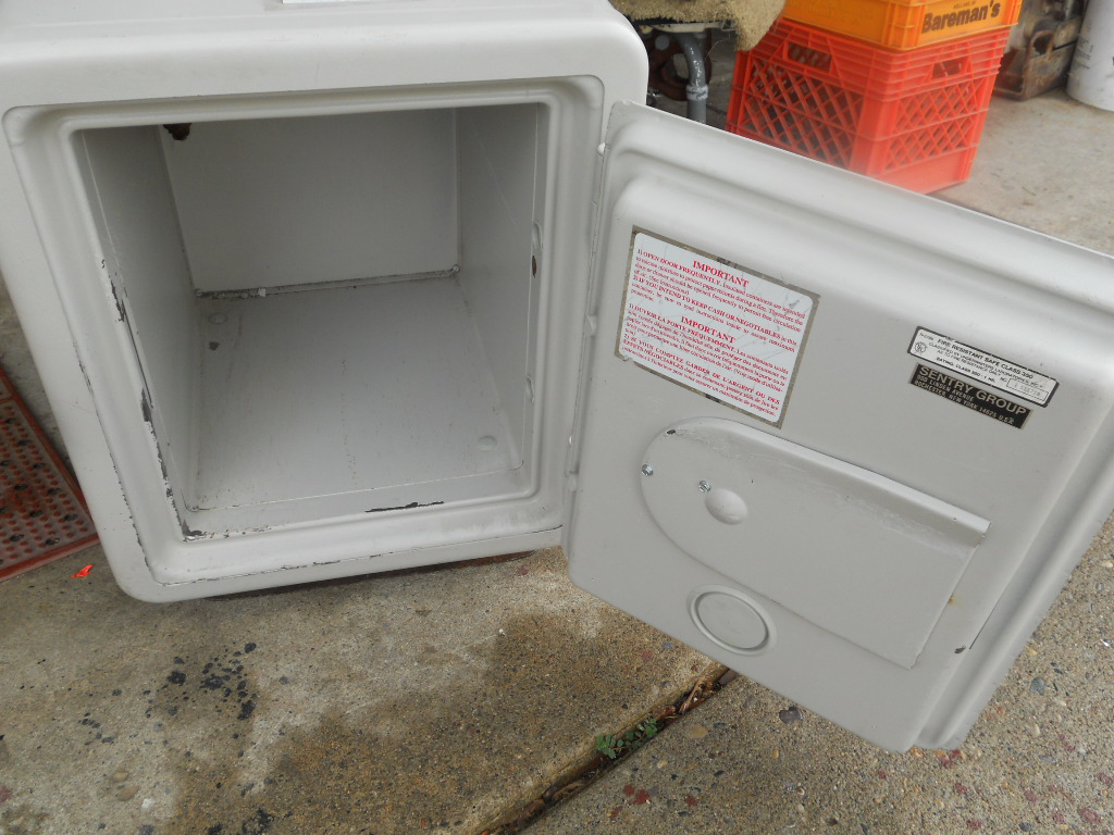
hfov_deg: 56.8
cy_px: 418
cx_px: 557
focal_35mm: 32
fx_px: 1030
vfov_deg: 44.2
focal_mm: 5.8
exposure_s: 1/60
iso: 80
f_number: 3.5
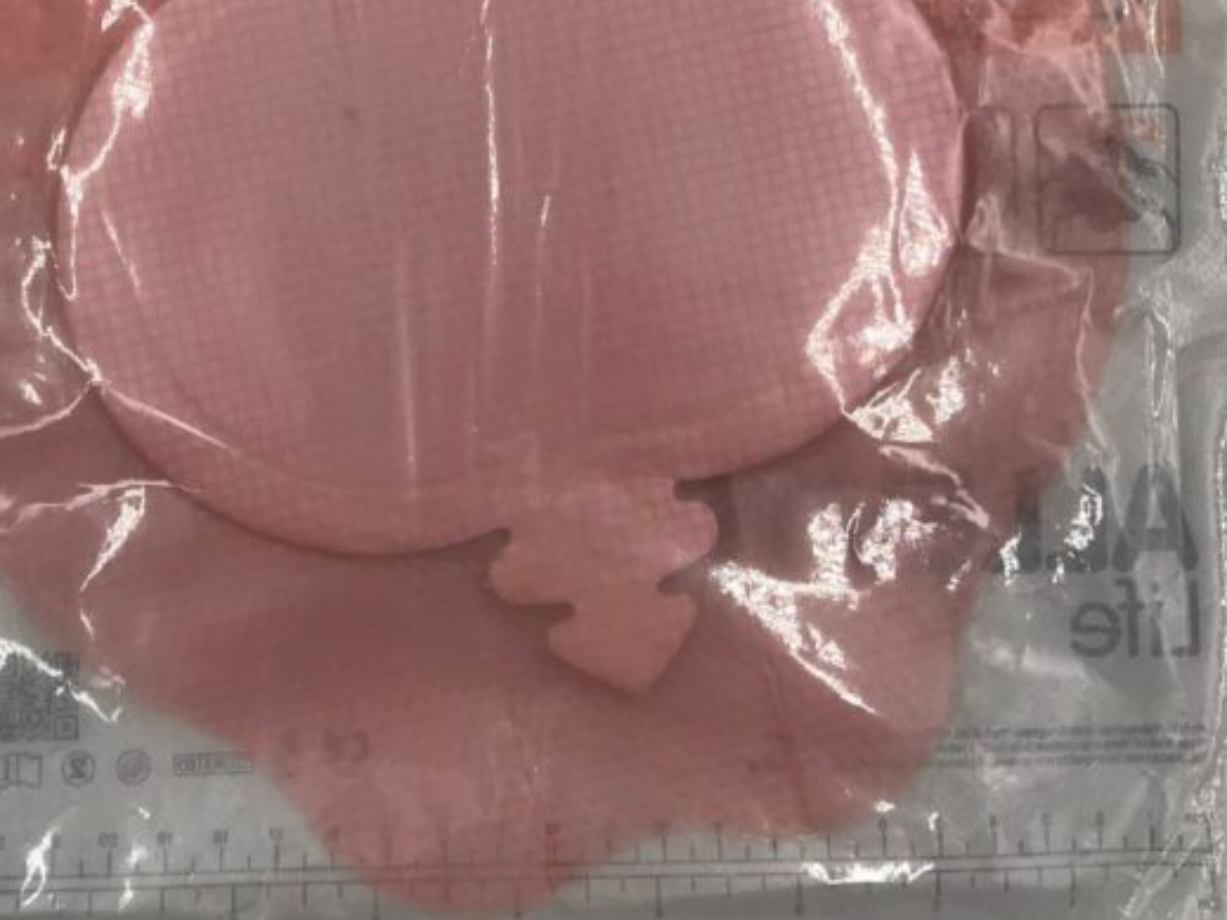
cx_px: 392
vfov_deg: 26.8
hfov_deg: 35.2
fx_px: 1914
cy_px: 284
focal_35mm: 54
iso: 20
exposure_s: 1/257
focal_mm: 3.99
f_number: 1.8
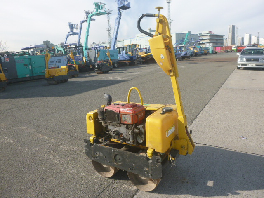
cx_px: 132
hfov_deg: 69.4
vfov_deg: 54.9
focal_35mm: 25
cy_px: 99
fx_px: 191
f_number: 3.9
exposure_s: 1/400
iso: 100
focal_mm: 4.5
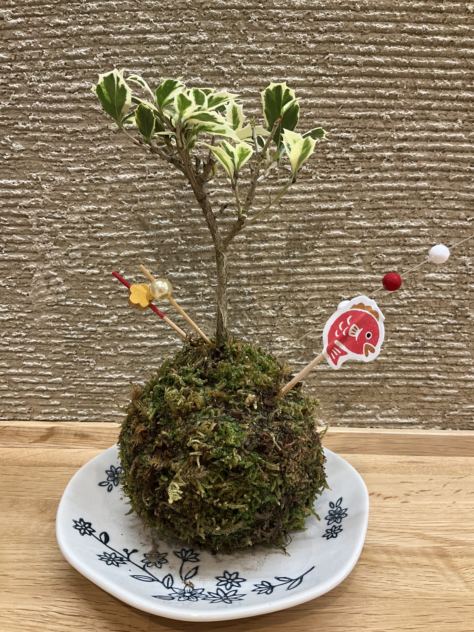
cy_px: 316
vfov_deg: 61.7
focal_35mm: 29
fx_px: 529
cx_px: 237
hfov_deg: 48.2
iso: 64
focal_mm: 3
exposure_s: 1/66
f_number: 1.8
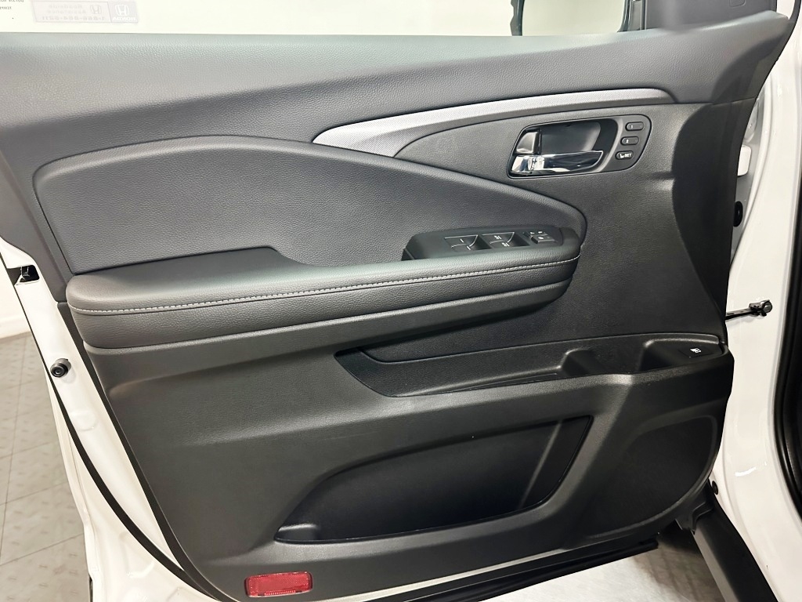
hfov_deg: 71.6
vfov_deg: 56.8
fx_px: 556
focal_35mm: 24
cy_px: 301
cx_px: 401
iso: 800
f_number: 1.78
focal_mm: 6.86
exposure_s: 1/40
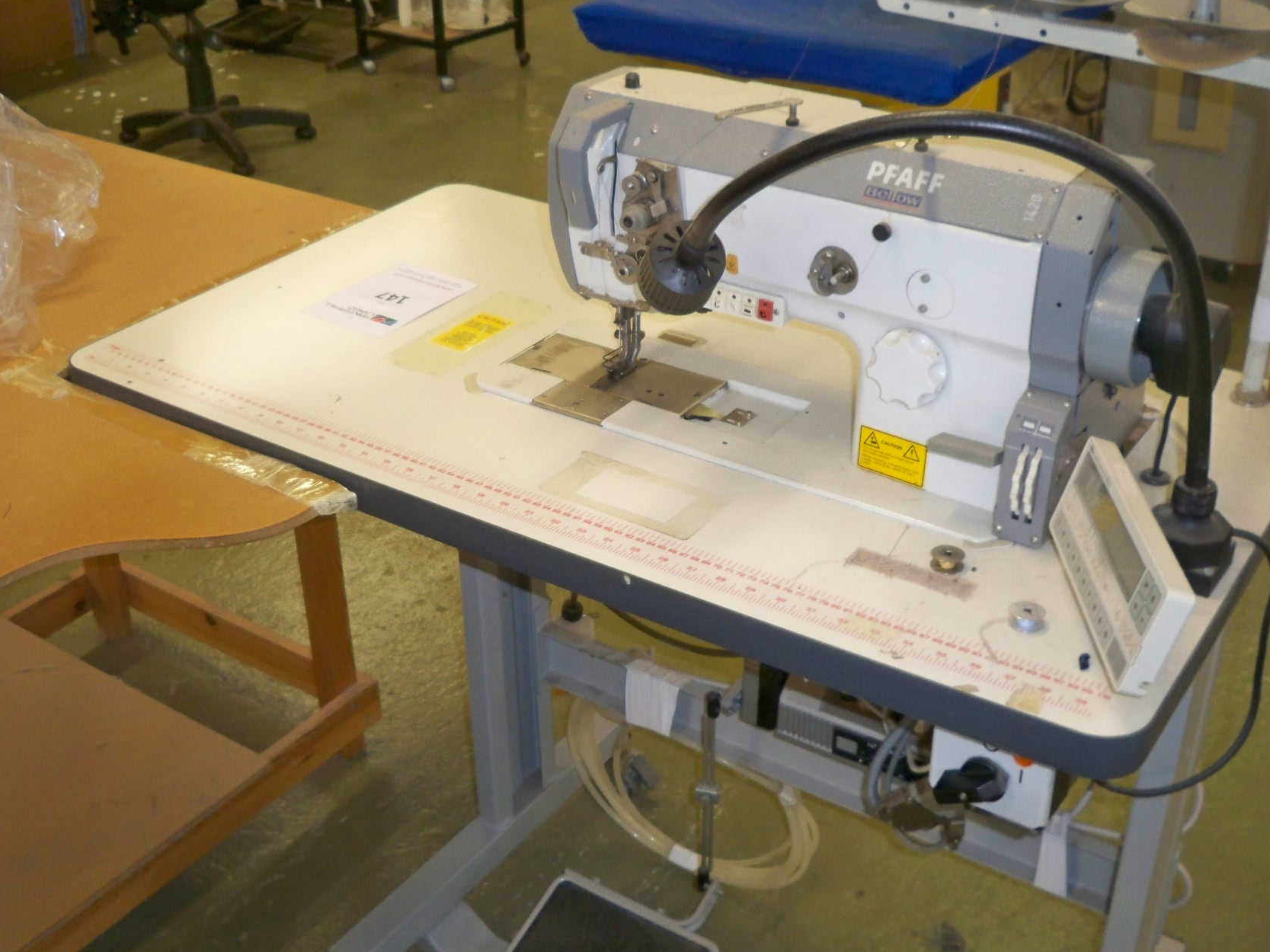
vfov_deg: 33.6
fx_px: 1577
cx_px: 632
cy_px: 455
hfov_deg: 43.9
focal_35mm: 43
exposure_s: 1/60
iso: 200
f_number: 3.1
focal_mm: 6.3
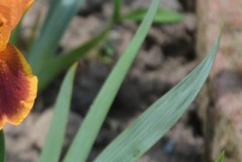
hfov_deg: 4.2
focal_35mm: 489
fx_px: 3285
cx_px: -113
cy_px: 92
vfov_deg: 2.8
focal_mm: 105
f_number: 5.6
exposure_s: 1/500
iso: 320
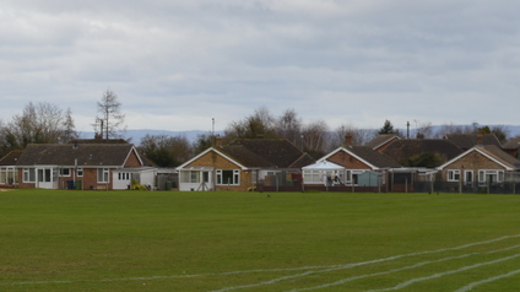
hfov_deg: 13.3
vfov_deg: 7.6
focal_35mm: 160
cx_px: 15
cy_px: 265
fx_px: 2205
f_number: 8
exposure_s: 1/125
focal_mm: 36
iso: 100
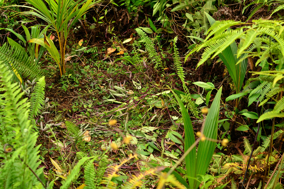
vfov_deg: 25.8
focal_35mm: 52
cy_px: 94
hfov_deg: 37.9
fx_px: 414
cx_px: 142
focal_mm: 35
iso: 720
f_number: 5.6
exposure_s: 1/400
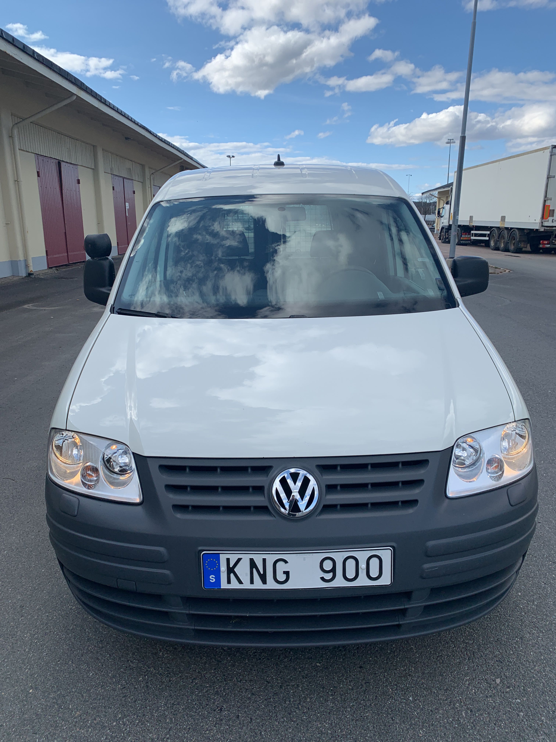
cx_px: 278
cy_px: 371
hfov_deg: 53.1
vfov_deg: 67.3
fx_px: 557
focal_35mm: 26
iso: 25
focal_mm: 4.25
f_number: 1.8
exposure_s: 1/1634
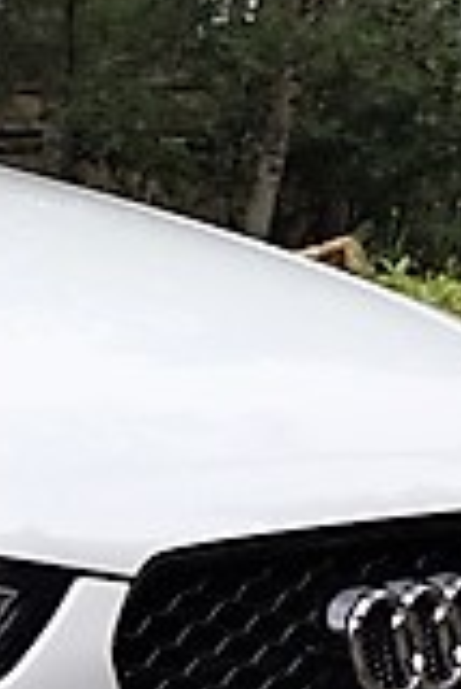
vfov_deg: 19.2
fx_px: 2032
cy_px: 495
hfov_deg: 11.7
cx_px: -433
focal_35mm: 106
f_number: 2.2
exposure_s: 1/605
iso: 25
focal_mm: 4.15
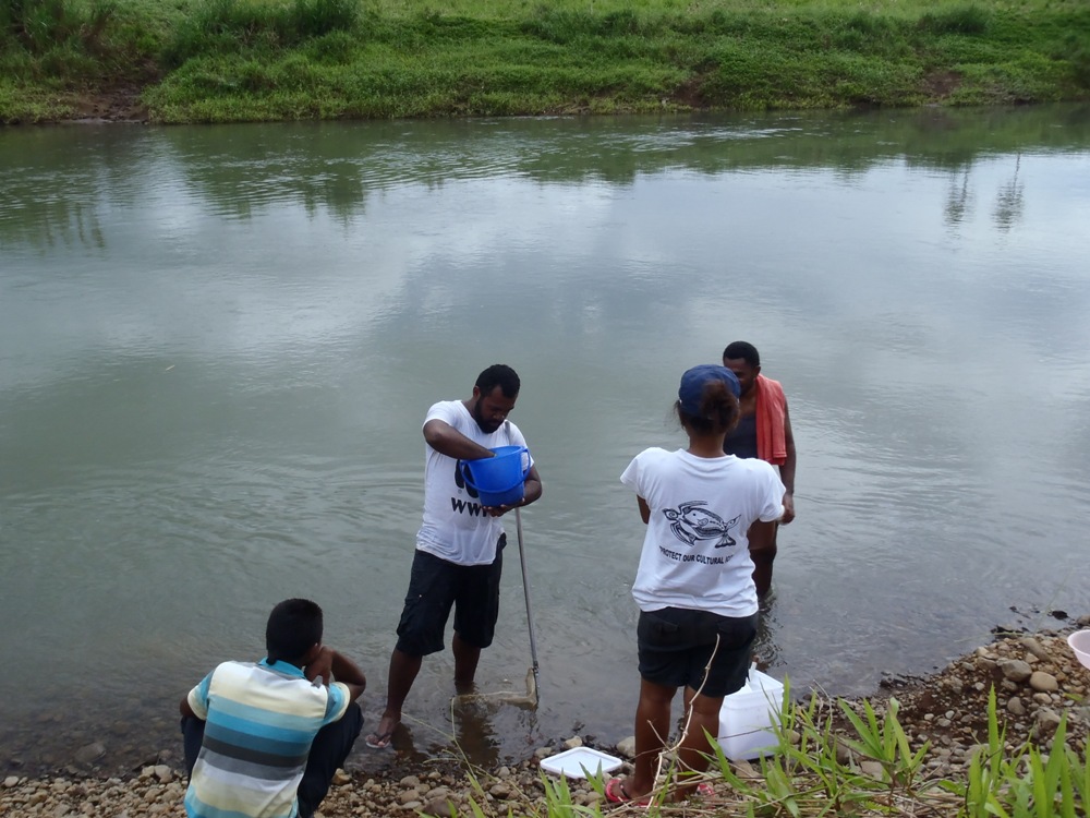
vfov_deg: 37.7
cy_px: 409
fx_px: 1197
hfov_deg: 49.0
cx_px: 545
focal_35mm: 38
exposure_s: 1/80
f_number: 13
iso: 125
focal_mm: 6.83
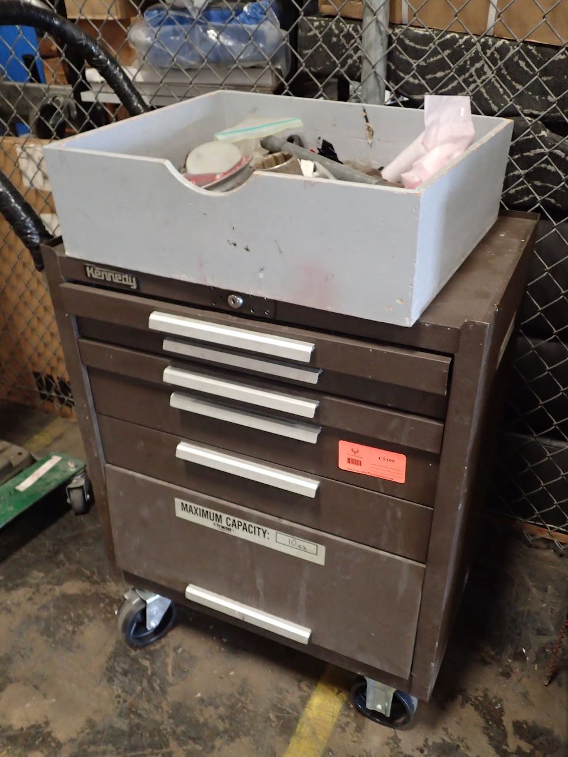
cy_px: 378
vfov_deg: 60.0
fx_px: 656
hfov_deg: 46.8
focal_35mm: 30
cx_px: 284
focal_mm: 5.5
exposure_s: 1/30
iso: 640
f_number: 2.3
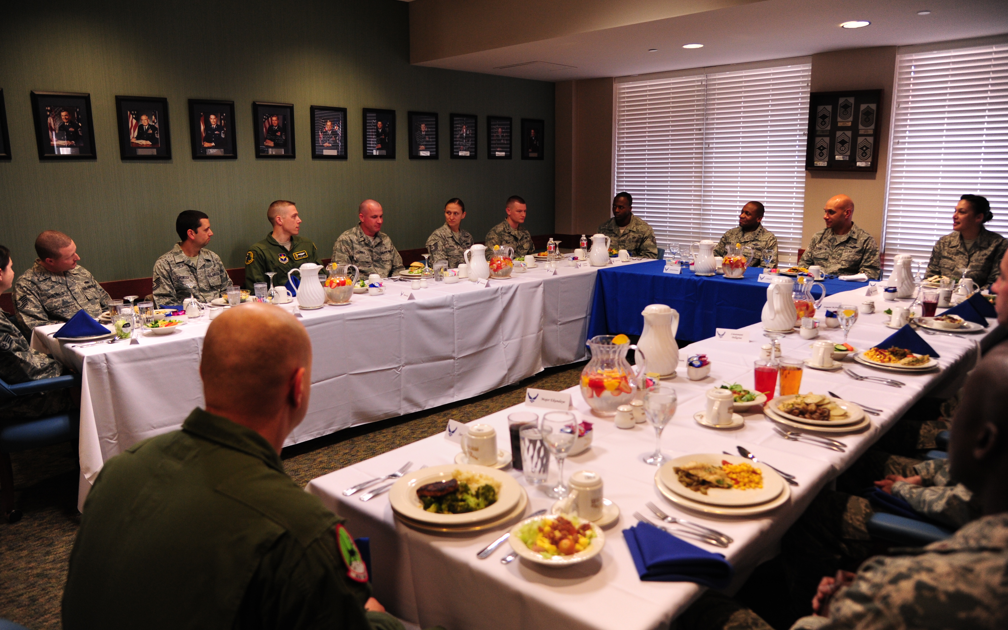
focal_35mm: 25
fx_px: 687
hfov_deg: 72.5
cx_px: 498
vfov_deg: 49.3
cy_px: 324
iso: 1250
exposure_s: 1/80
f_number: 4
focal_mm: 24
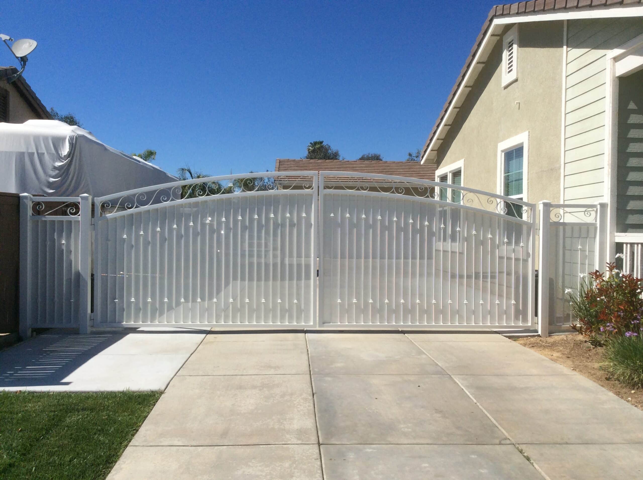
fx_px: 612
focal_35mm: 33
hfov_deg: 55.4
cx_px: 322
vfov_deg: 42.8
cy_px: 240
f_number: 2.4
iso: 32
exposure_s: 1/2865
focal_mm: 3.3
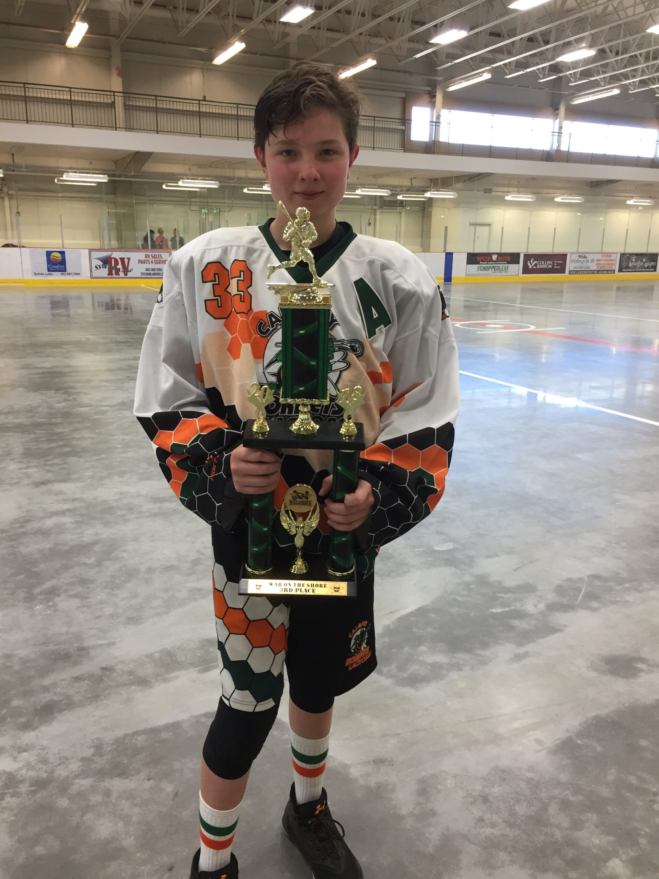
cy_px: 440
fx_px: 736
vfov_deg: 61.7
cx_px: 330
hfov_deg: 48.2
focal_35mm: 29
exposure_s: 1/30
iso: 40
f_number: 2.2
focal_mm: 4.15
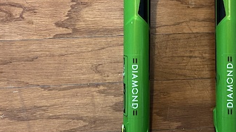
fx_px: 425
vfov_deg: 16.6
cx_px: 183
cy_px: -43
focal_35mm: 68
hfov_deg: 30.4
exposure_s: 1/30
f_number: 1.8
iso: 640
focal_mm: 4.25
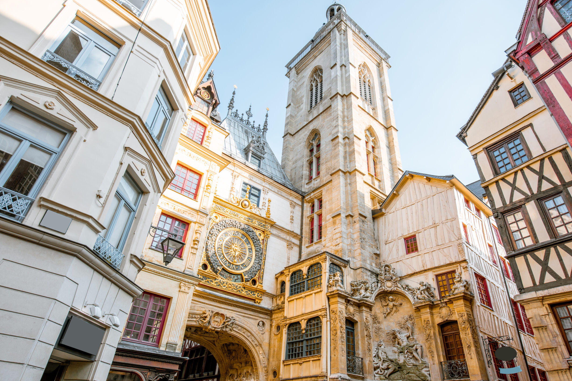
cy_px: 195
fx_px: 350
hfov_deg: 78.6
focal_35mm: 22
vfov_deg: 57.2
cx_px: 295
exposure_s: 1/320
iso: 200
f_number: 6.3
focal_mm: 21
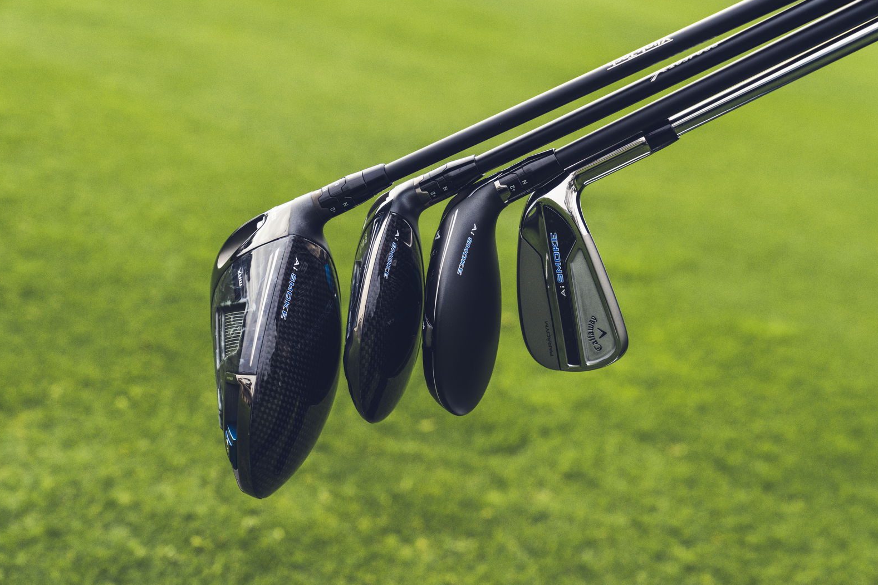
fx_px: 1731
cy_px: 289
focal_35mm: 71
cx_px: 439
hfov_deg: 28.5
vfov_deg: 19.2
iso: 500
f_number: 6.3
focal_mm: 70
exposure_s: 1/640
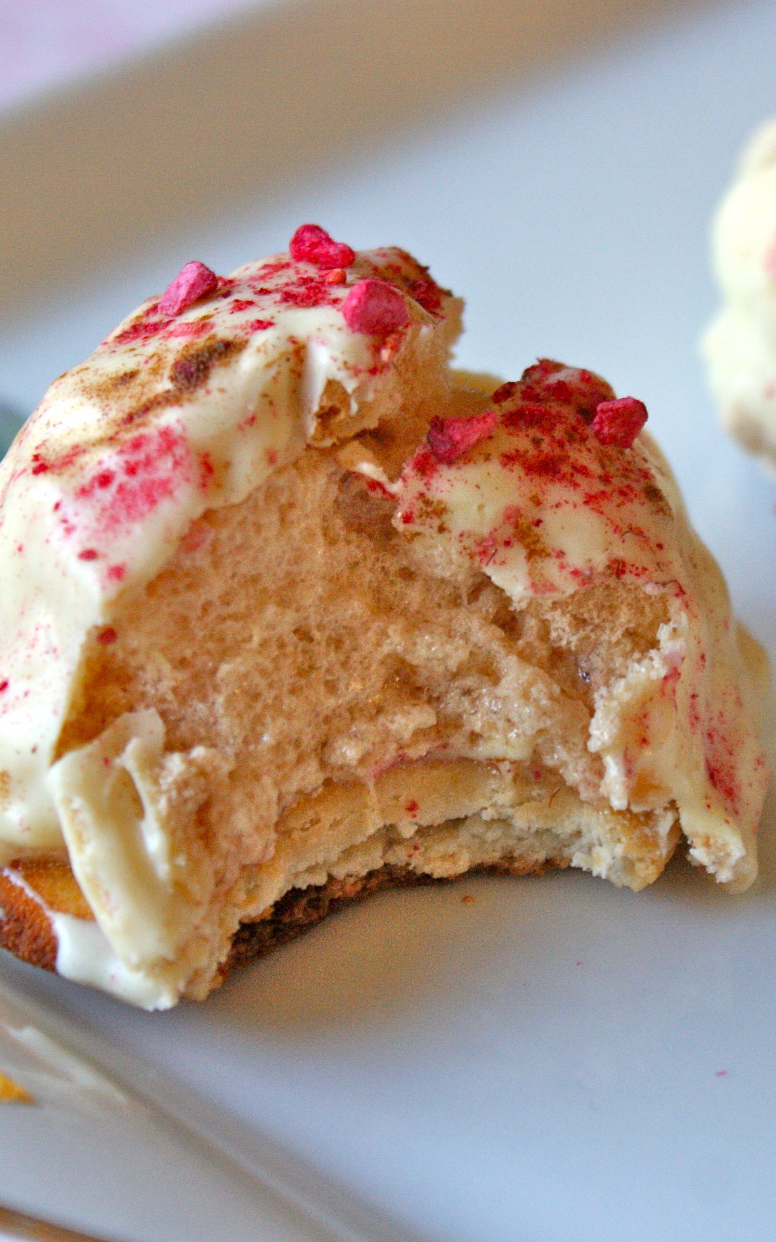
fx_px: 3891
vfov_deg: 18.1
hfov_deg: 11.4
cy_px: 618
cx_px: 476
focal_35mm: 115
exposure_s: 1/60
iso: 400
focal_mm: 50
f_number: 5.6
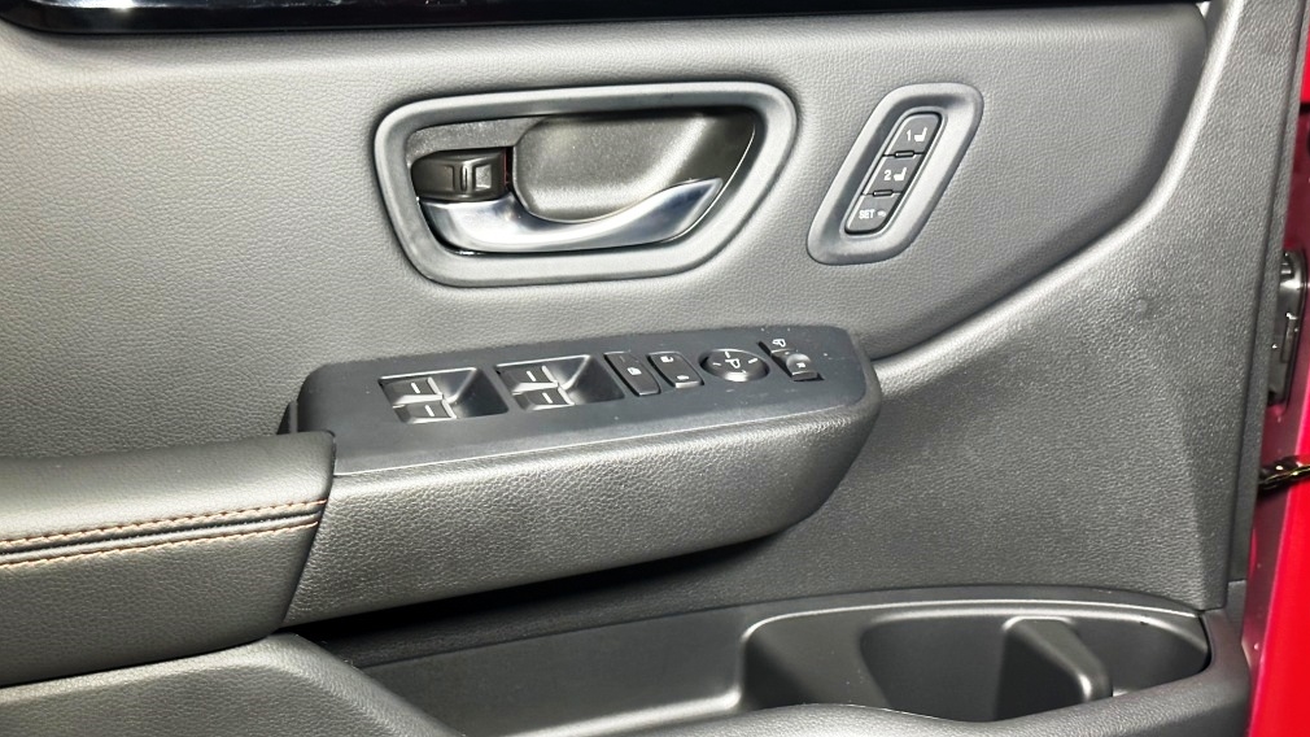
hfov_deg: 39.2
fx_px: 1841
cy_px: 384
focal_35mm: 53
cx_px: 663
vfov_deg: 22.6
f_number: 1.78
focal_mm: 6.86
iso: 400
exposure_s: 1/30
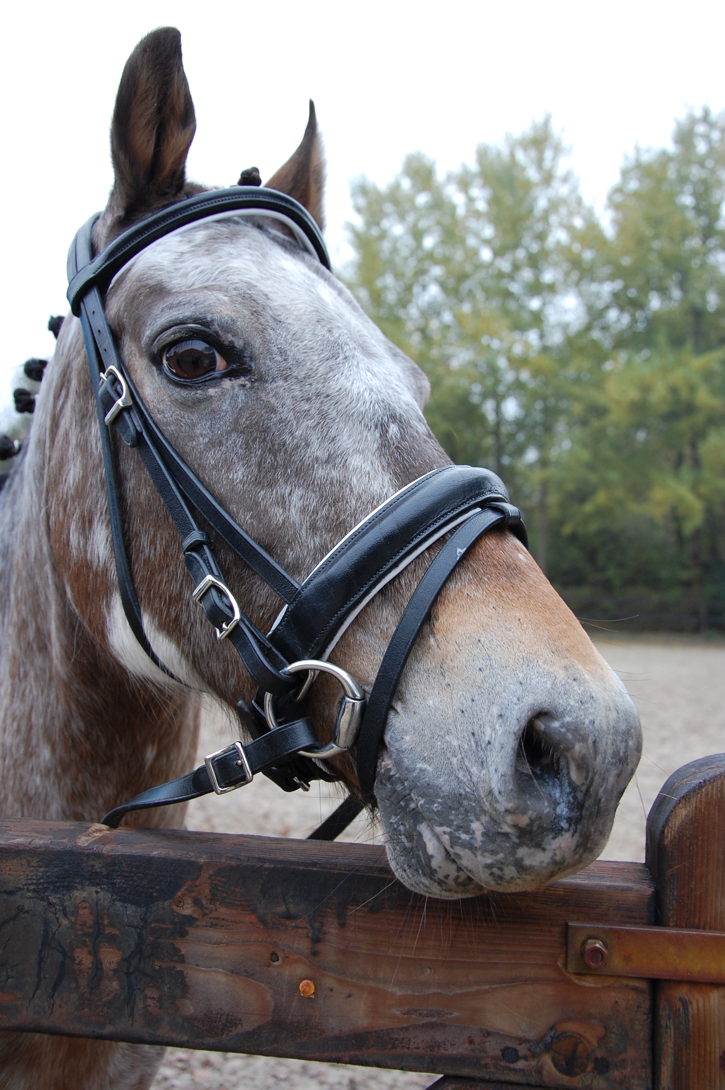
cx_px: 362
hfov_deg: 35.4
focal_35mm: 38
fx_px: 1135
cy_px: 545
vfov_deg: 51.3
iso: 400
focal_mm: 25
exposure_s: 1/100
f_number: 5
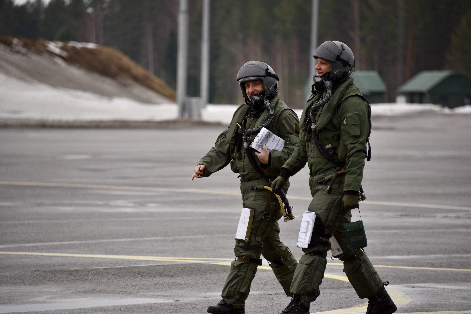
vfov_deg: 4.6
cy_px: 157
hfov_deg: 6.9
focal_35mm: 300
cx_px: 236
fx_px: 3925
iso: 320
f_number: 5.6
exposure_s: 1/500
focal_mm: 300
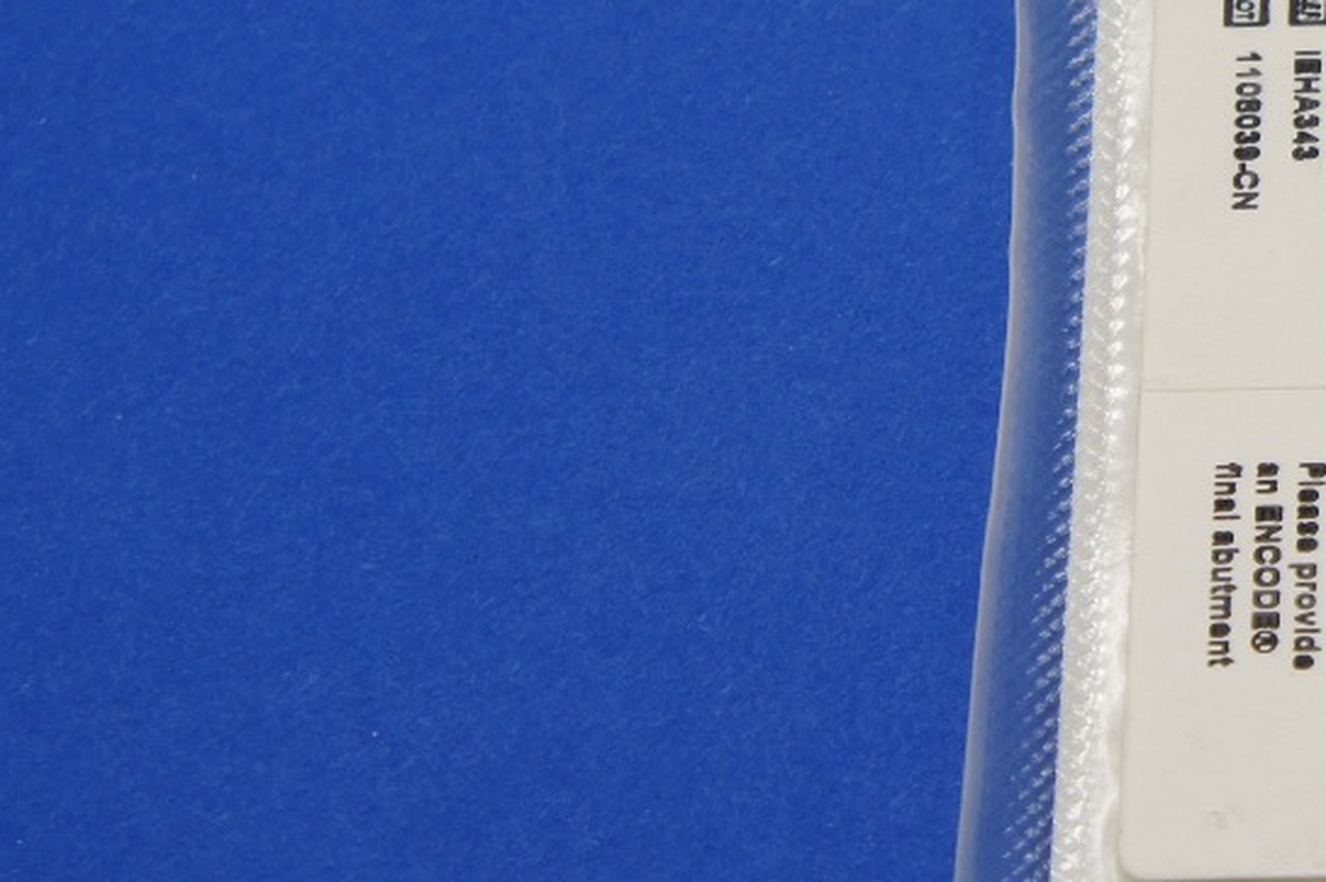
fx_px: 5355
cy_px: 253
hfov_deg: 13.6
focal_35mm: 145
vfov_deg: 9.4
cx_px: 1767
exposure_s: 1/80
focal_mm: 33
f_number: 5
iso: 200
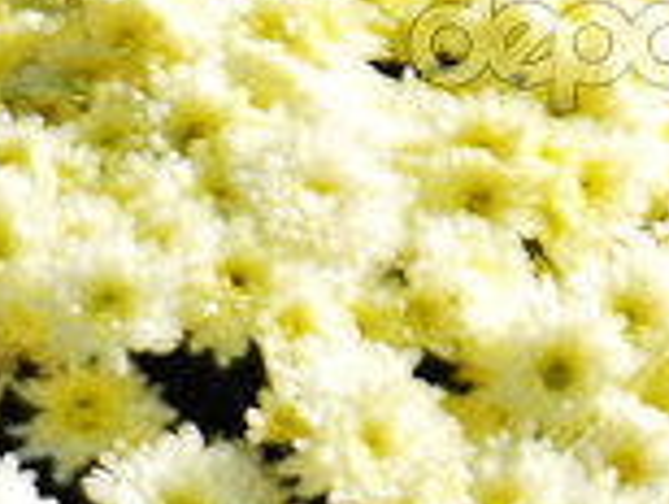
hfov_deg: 3.5
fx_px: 10743
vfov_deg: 2.6
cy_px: 1775
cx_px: -745
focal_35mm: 555
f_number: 6.3
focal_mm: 58
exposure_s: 1/500
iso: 200
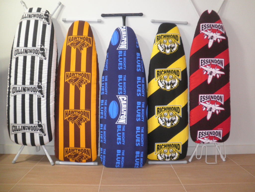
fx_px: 192
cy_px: 96
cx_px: 128
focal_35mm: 26
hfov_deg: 67.3
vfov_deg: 53.1
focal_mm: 4.7
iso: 160
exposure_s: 1/30
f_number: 2.6
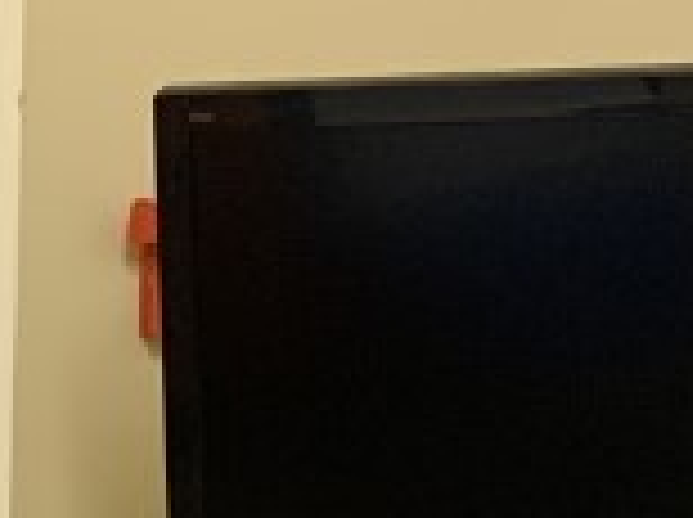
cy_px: 851
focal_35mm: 203
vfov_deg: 7.1
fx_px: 4058
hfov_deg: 8.7
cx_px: -1089
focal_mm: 4.25
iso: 80
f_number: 1.8
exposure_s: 1/50
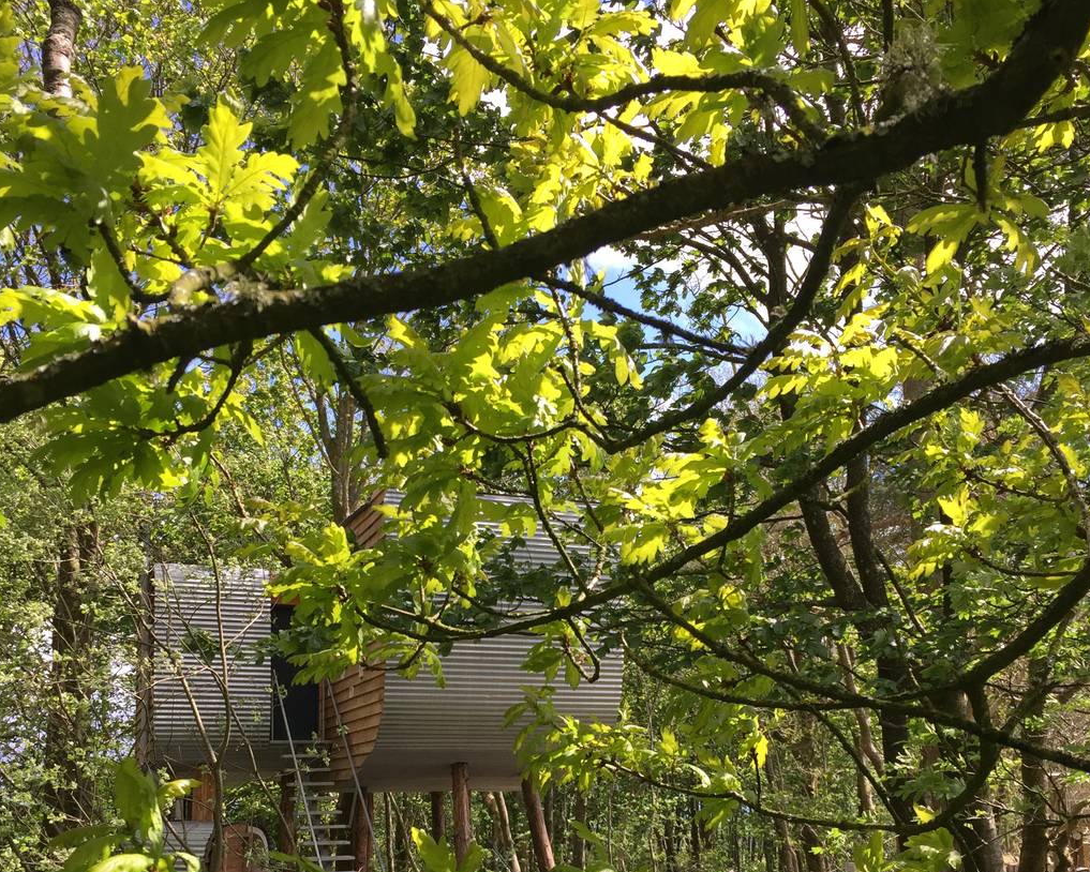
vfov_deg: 37.8
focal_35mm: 38
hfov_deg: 47.9
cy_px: 694
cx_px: 544
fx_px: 1226
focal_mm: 4.15
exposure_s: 1/659
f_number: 2.2
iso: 32
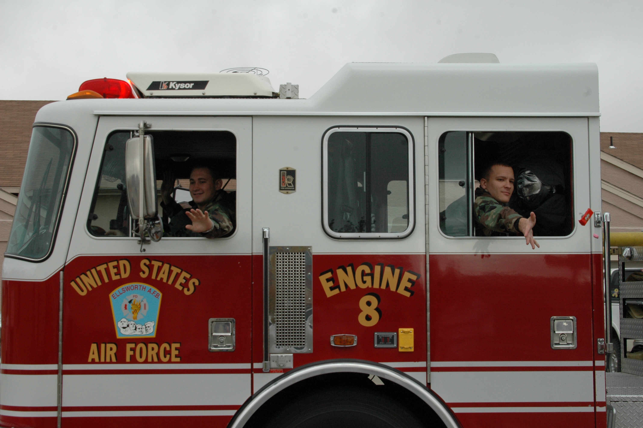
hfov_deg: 31.9
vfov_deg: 21.5
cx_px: 322
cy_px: 214
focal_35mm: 63
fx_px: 1124
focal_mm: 42
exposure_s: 1/400
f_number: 10
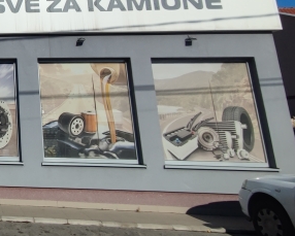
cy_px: 39
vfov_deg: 34.3
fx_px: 367
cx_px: -73
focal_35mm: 42
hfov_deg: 33.8
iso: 50
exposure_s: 1/3377
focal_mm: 1.65
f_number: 2.2
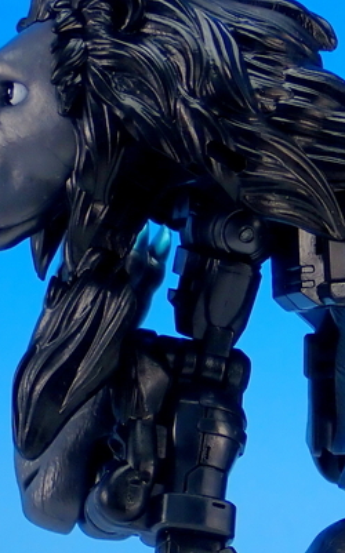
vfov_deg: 12.4
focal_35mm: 168
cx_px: 421
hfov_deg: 7.7
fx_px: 2532
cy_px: 528
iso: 100
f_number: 3.6
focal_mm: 11.09
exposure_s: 1/25
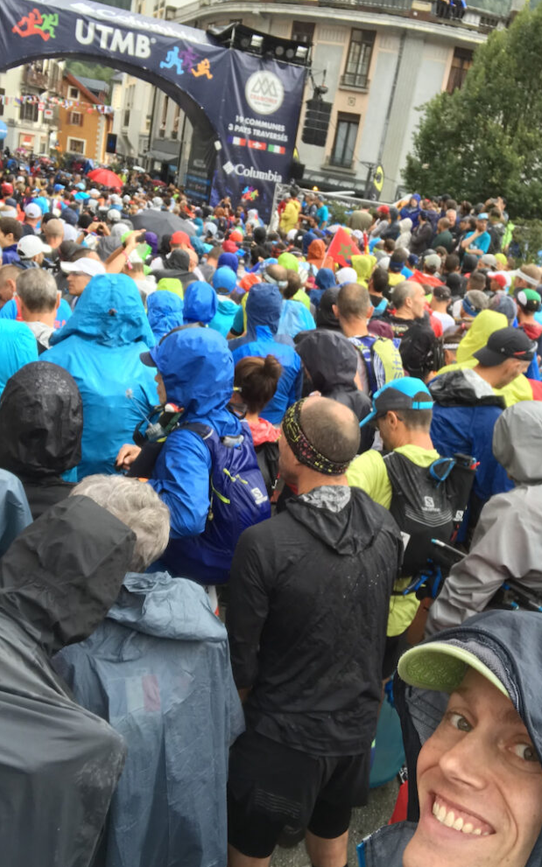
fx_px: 828
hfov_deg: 36.2
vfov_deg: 55.3
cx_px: 293
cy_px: 430
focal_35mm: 35
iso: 40
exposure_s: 1/120
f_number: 2.2
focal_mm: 2.87
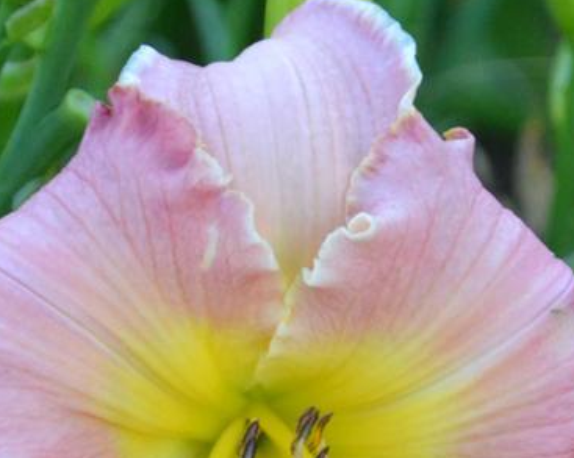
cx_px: 266
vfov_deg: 7.1
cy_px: 499
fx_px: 3650
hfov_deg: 9.0
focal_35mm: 215
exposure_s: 1/60
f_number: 5
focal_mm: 56
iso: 2000
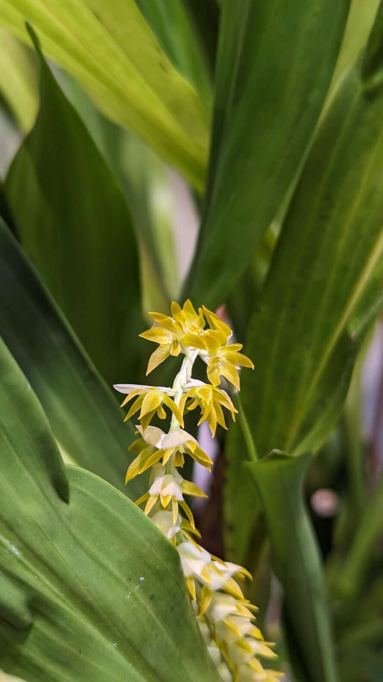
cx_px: 190
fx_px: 957
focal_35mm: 53
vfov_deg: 39.2
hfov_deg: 22.6
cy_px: 340
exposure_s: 1/99.9
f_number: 1.85
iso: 50
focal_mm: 6.81
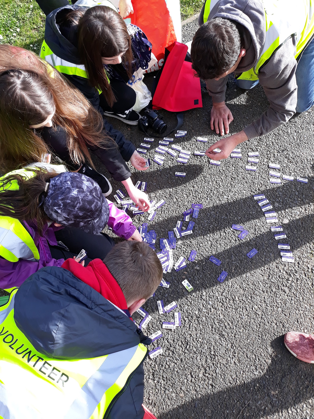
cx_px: 157
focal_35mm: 27
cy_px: 210
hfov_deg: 51.4
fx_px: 327
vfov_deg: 65.3
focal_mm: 3.71
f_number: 1.7
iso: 40
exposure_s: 1/342
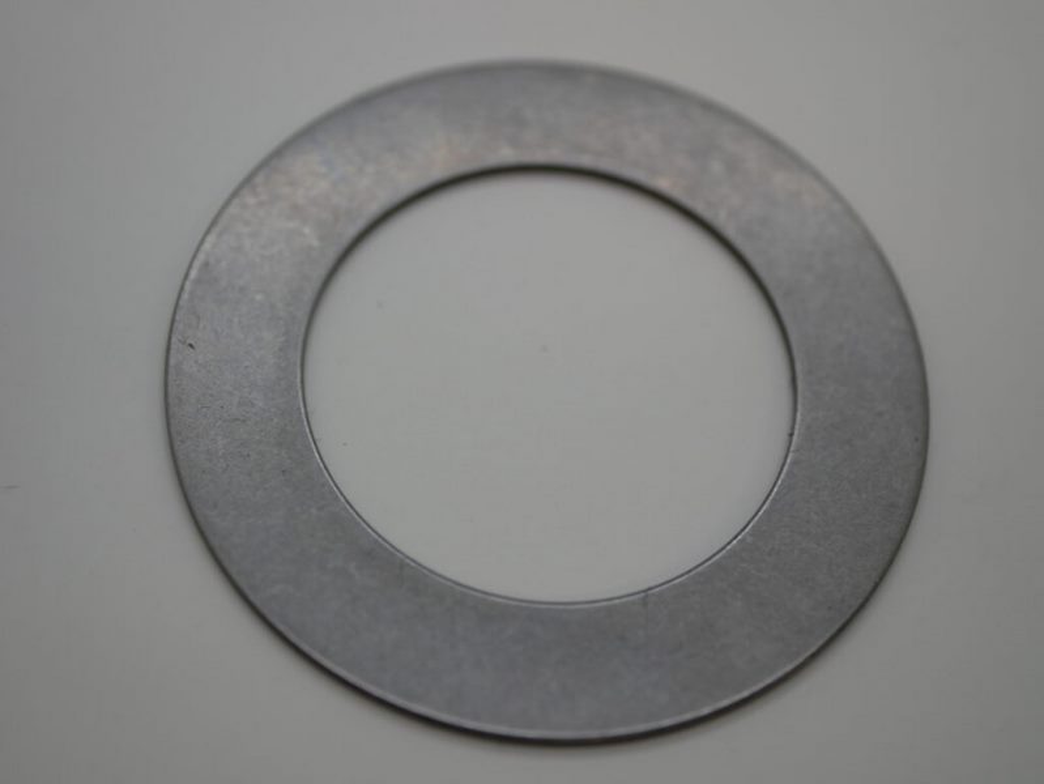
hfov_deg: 32.2
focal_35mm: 60
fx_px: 1810
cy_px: 392
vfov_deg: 24.4
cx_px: 522
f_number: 2.8
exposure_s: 1/125
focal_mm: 30
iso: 200
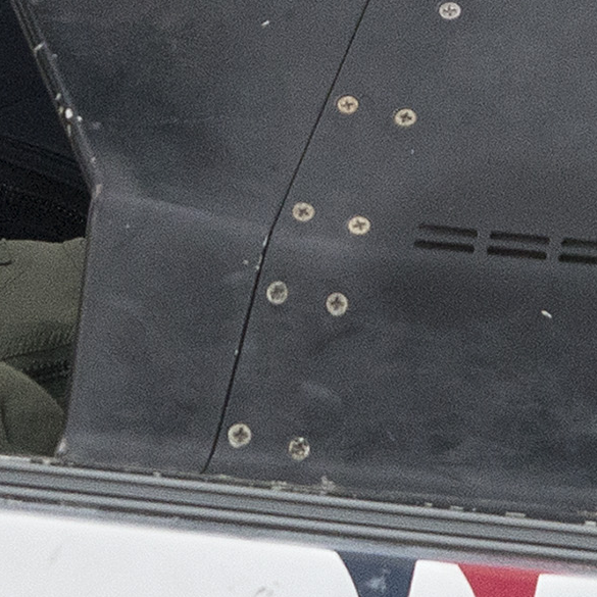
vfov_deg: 5.3
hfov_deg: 5.3
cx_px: -561
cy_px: -402
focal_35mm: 326
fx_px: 6361
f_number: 6.3
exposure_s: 1/1250
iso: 2000
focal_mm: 75
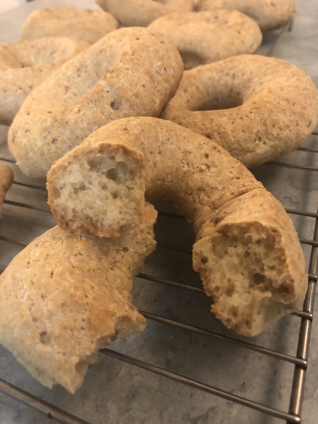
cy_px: 212
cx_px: 159
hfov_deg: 49.7
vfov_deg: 63.4
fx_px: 343
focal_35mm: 28
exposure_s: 1/15
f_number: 1.8
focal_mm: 3.99
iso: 50
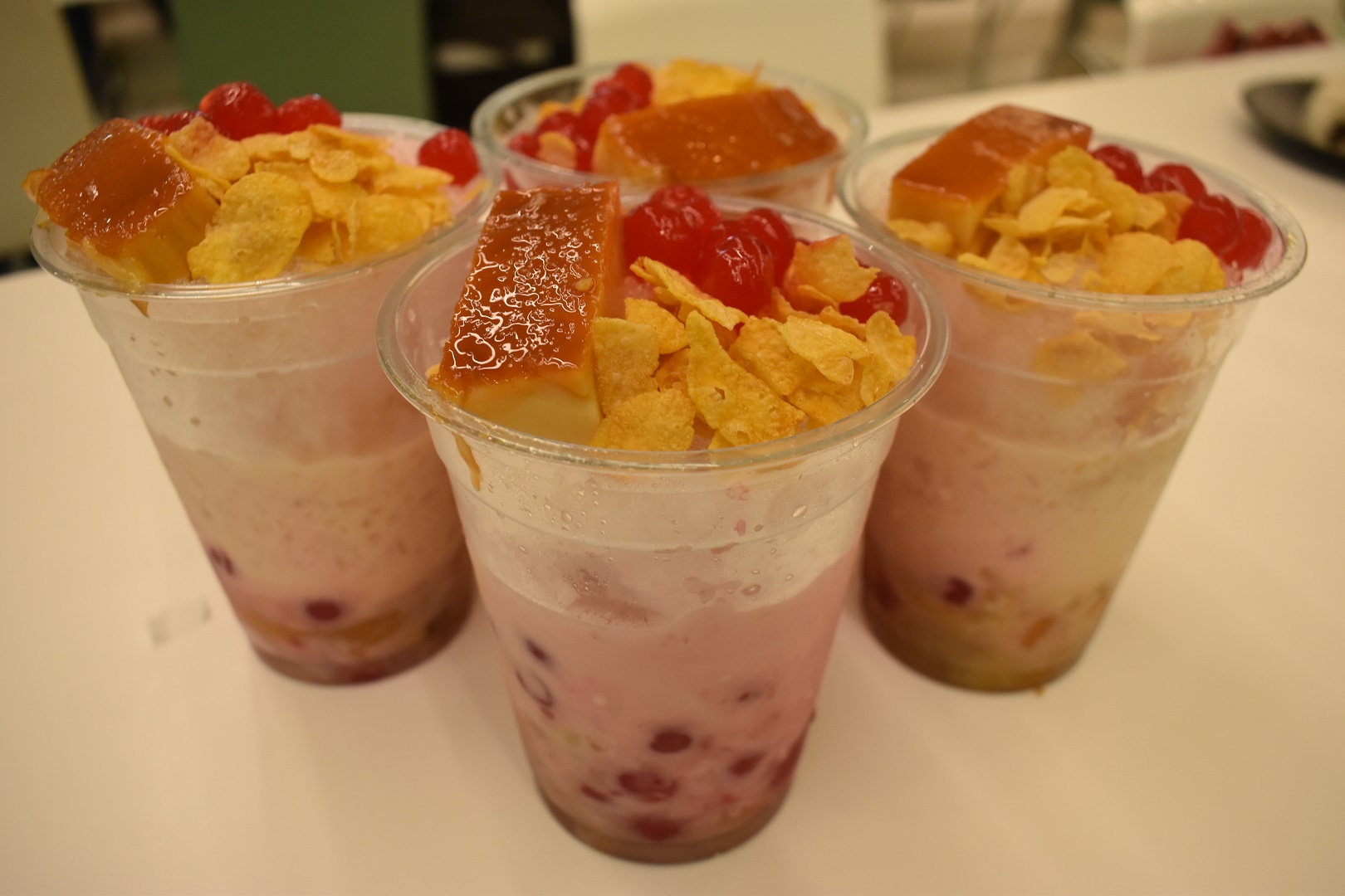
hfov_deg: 61.9
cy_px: 448
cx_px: 672
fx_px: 1121
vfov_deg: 43.6
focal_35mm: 30
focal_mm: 20
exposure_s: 1/125
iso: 800
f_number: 5
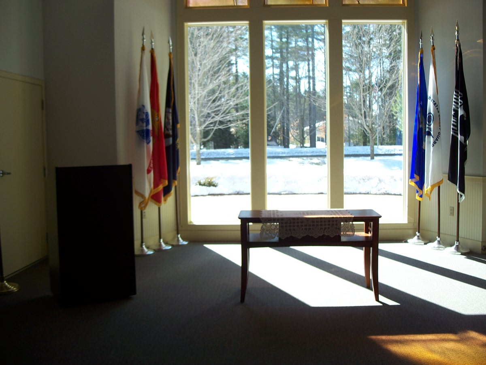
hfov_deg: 50.1
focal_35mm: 37
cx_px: 243
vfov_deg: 38.7
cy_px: 182
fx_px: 519
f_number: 2.8
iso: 64
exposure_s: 1/160
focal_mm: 7.8
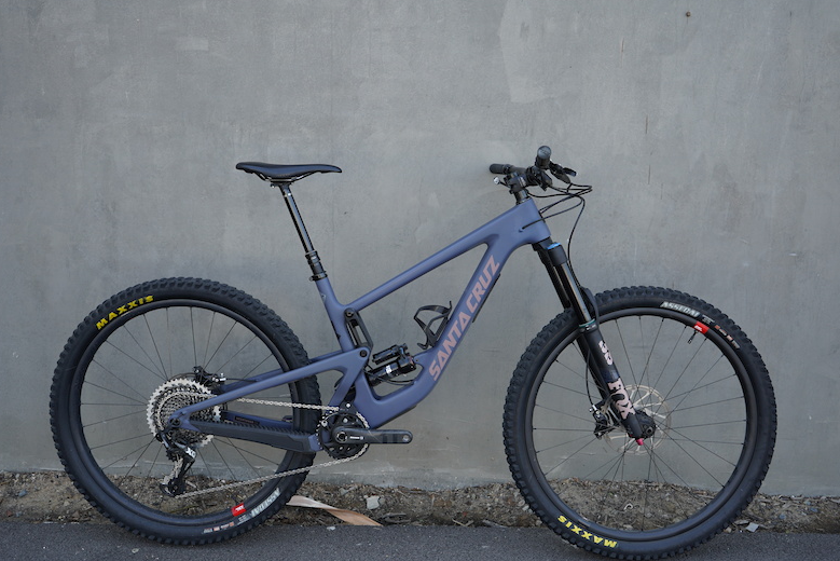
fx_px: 910
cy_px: 280
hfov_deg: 49.5
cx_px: 416
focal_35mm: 39
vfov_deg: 34.2
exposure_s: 1/160
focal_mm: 38
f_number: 4
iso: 160
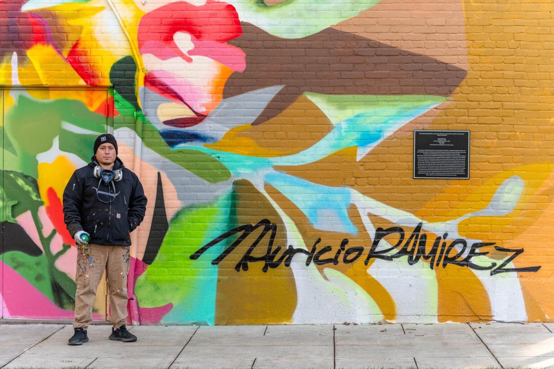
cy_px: 184
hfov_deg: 23.9
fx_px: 1308
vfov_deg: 16.1
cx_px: 277
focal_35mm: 85
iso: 100
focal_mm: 85
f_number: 1.4
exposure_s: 1/2500
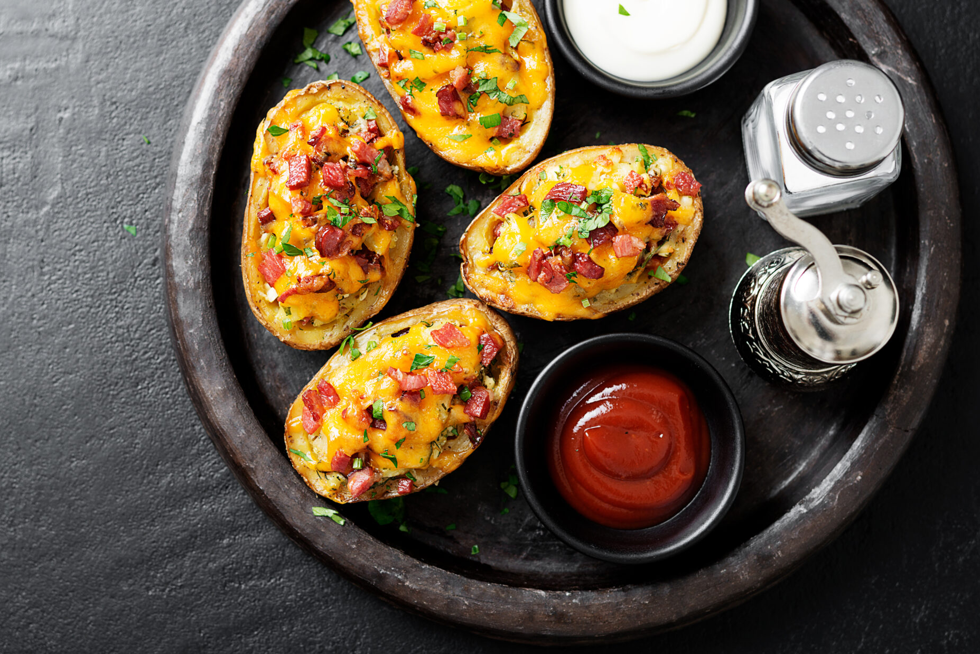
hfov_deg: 29.2
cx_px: 398
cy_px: 244
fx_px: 1879
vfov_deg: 19.7
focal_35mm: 69
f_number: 5
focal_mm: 50
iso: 100
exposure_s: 1/250
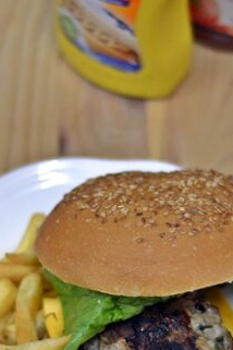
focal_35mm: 193
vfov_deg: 10.6
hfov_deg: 7.1
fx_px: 1874
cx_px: 76
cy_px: 227
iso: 720
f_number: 1.8
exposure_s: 1/60
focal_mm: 50
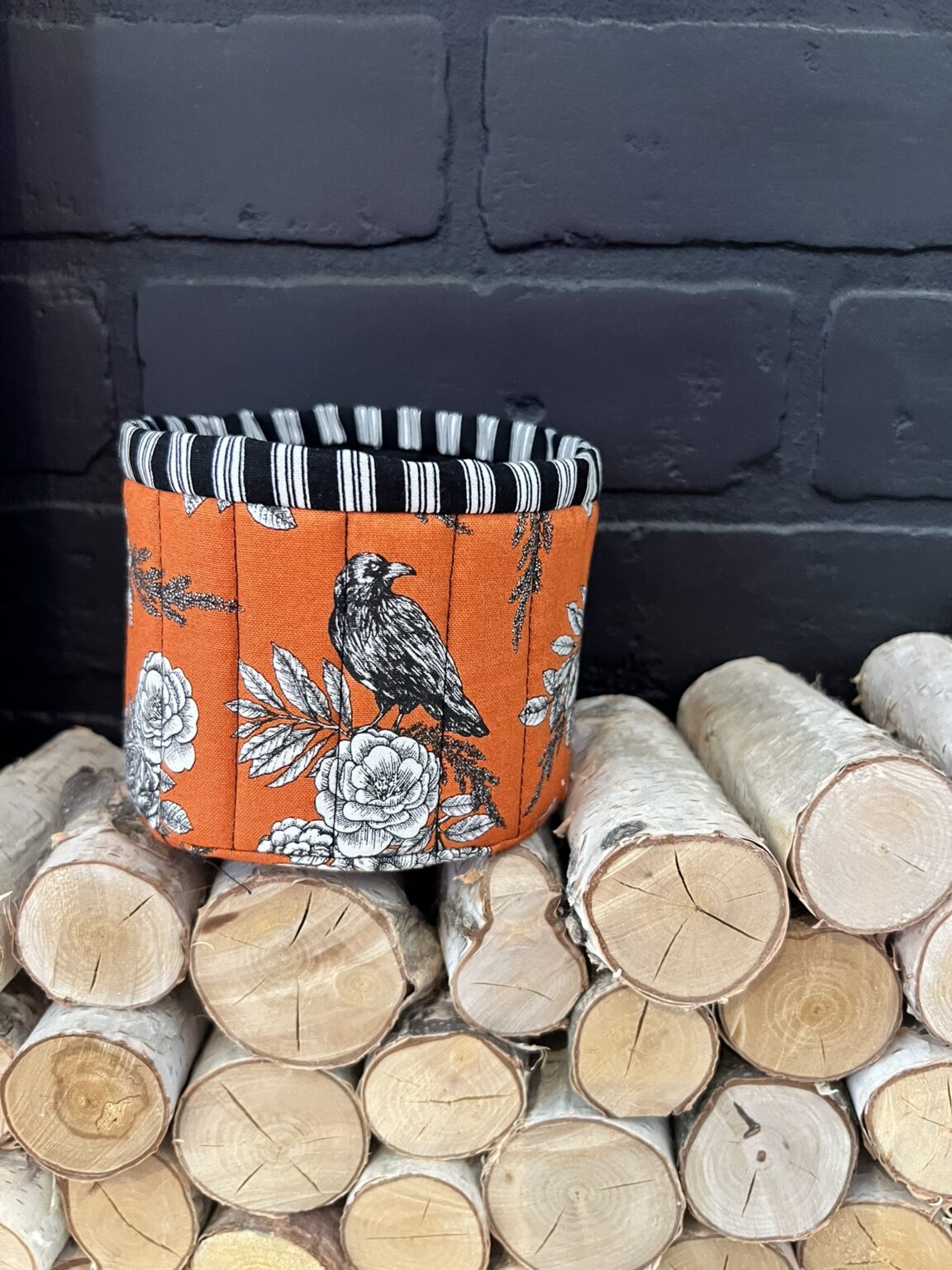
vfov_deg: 67.3
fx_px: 953
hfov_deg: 53.1
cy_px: 635
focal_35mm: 26
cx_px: 476
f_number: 1.5
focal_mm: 5.7
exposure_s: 1/40
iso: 500
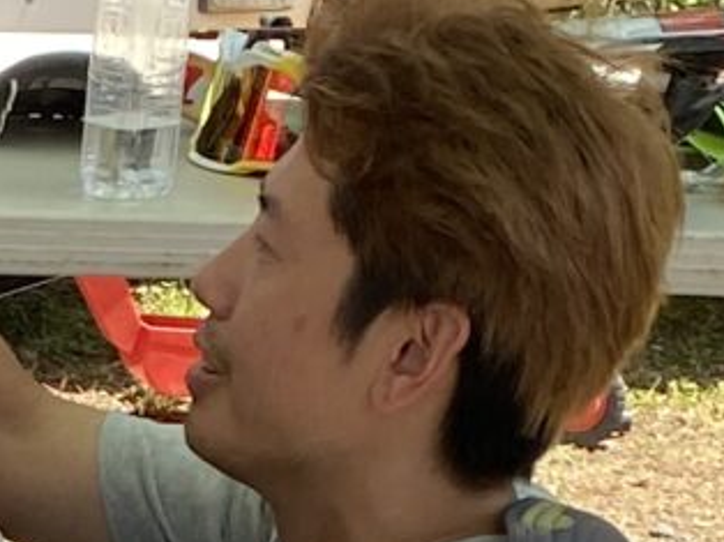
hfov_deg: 8.9
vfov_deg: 6.5
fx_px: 4431
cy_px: 1458
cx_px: -595
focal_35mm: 212
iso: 32
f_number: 1.8
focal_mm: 4.25
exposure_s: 1/382
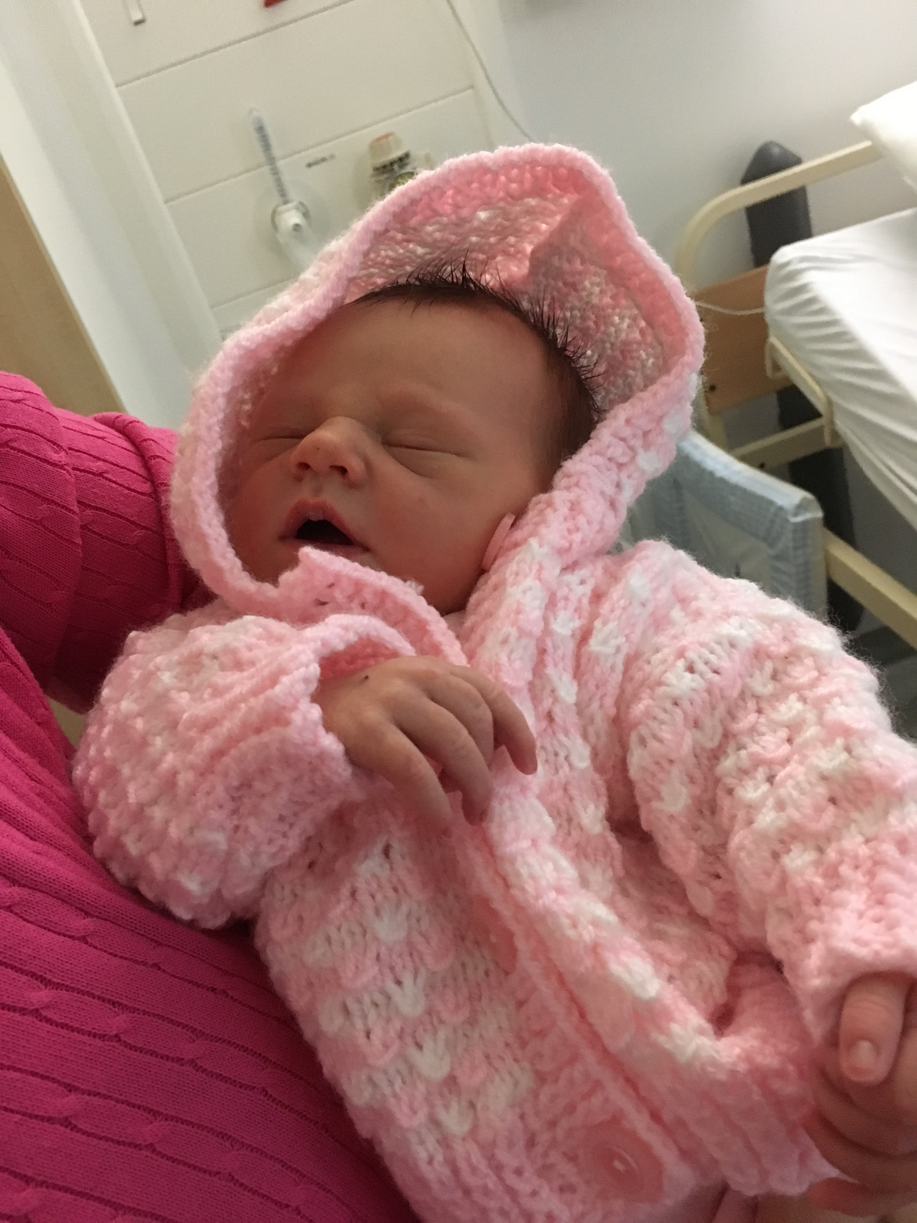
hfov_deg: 48.2
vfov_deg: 61.7
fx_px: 1024
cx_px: 458
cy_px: 612
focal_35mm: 29
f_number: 2.2
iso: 250
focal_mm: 4.15
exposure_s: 1/17
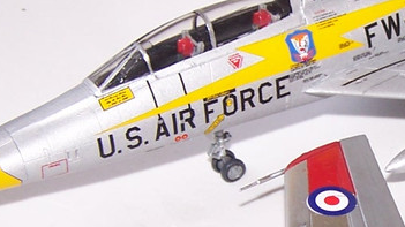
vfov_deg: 9.6
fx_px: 1352
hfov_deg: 16.6
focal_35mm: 126
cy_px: 192
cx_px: 414
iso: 80
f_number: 2.8
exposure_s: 1/60
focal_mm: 6.3
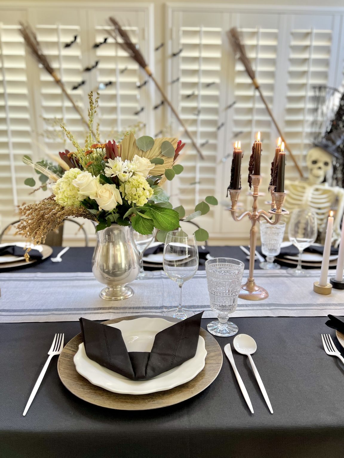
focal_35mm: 26
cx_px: 172
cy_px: 229
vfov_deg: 67.3
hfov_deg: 53.1
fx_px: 345
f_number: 1.5
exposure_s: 1/83
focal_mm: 5.7
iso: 125
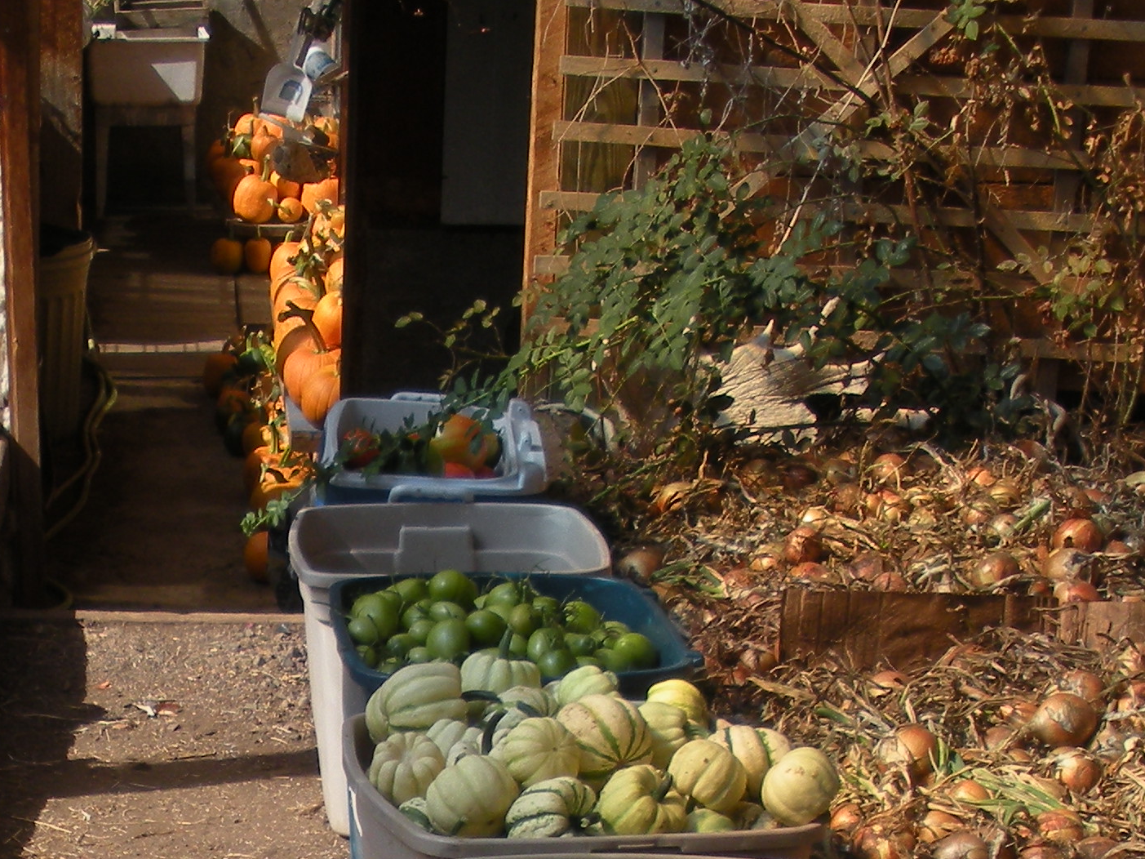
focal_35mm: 91
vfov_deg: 15.7
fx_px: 3010
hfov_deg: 21.1
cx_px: 109
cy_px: 999
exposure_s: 1/758
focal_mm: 6.3
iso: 64
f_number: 3.5
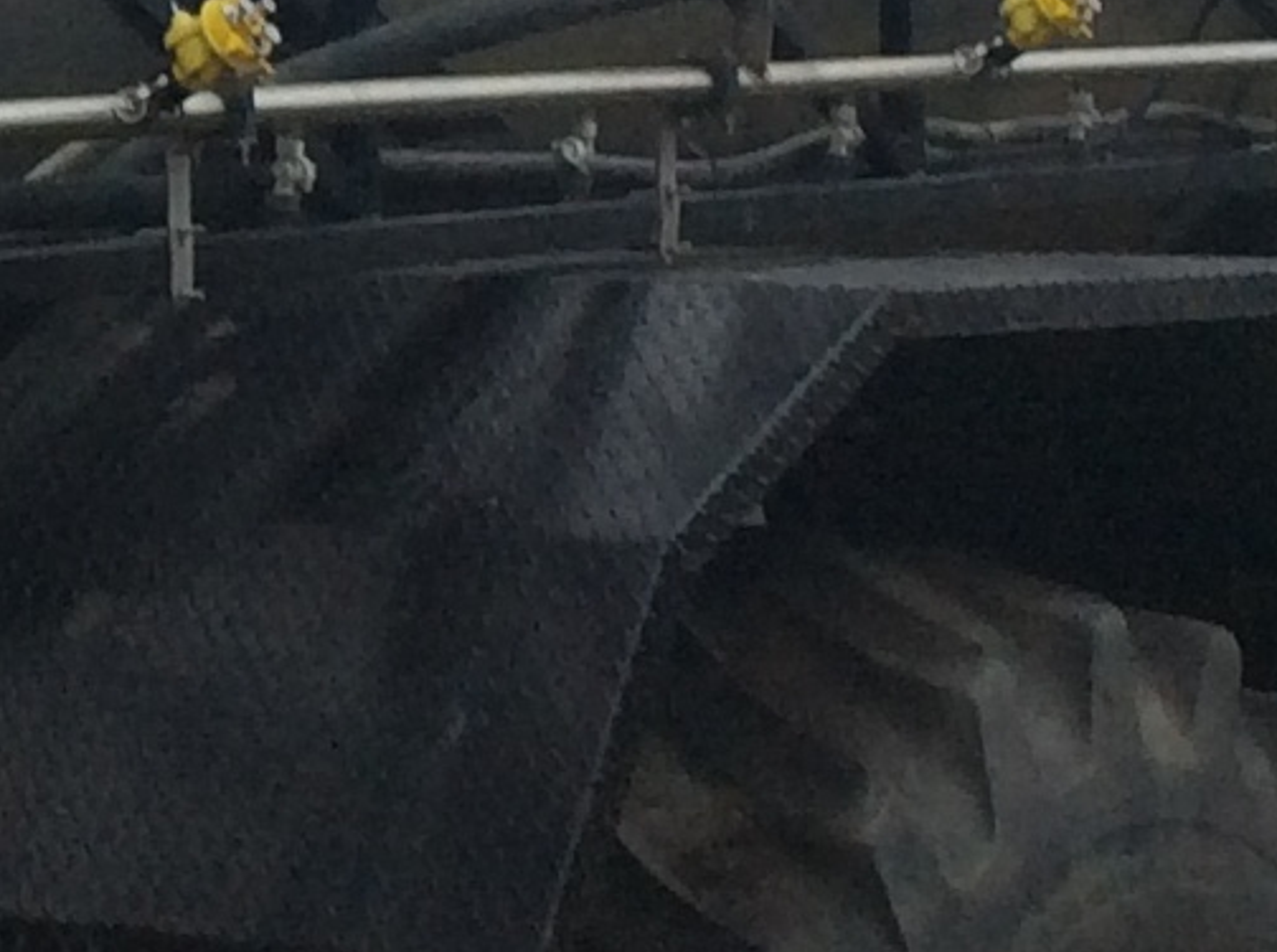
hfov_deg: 11.7
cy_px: 223
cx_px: -289
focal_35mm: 165
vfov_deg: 8.9
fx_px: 6074
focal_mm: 3.3
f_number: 2.4
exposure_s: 1/33
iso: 40
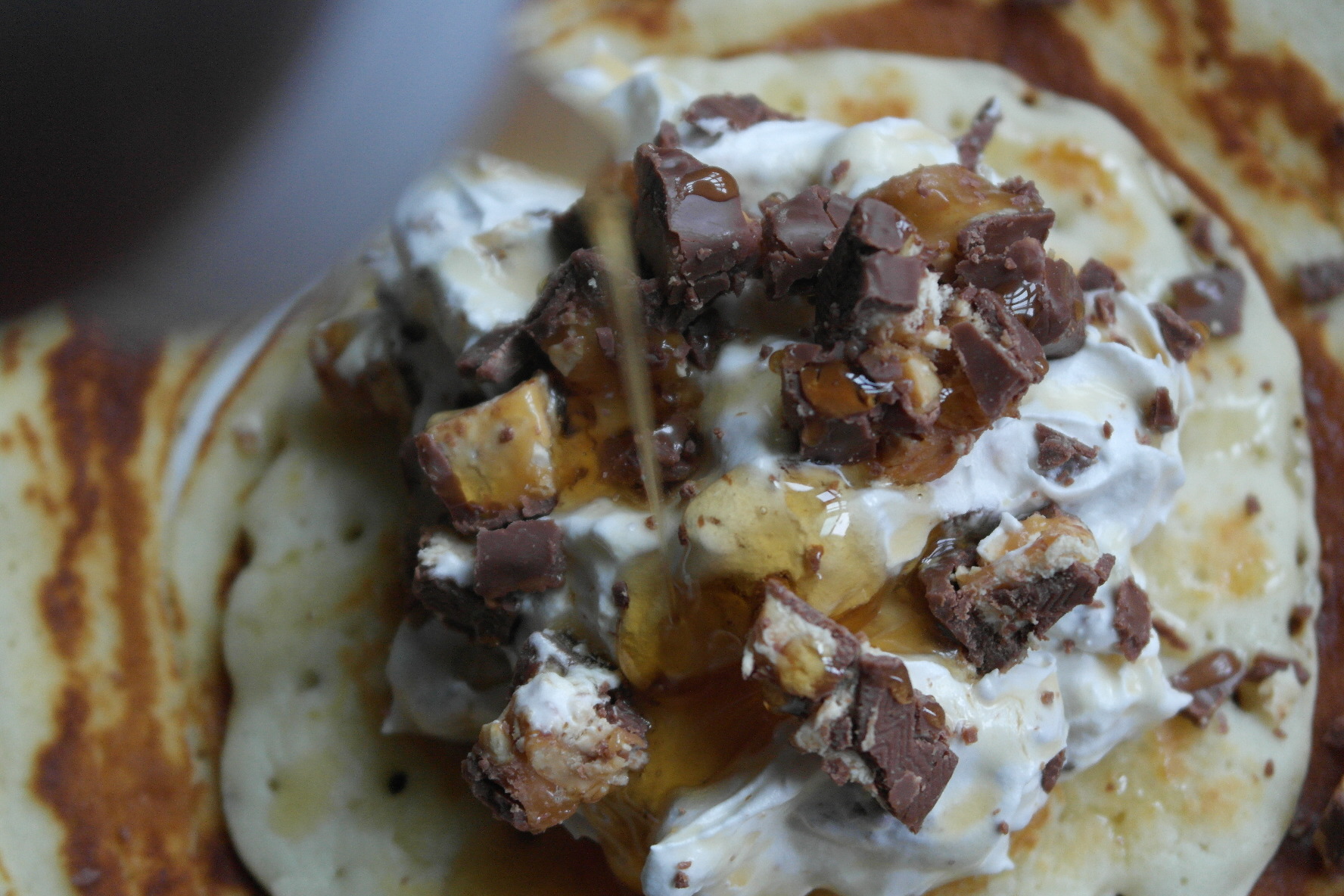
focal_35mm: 69
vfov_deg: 19.7
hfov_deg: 29.2
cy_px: 448
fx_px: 2576
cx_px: 672
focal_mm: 45
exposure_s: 1/30
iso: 1600
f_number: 5
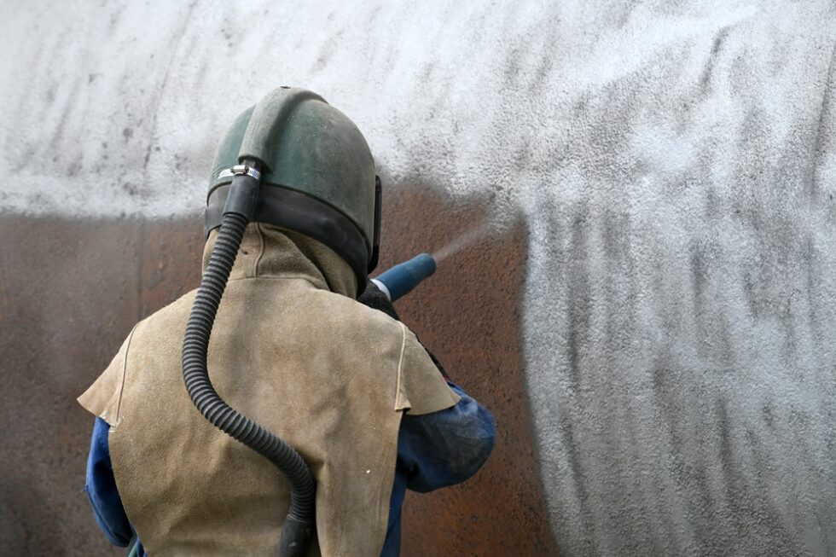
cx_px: 418
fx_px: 5108
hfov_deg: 9.4
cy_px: 278
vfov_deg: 6.2
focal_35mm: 220
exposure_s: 1/50
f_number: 8
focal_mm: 220
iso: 31
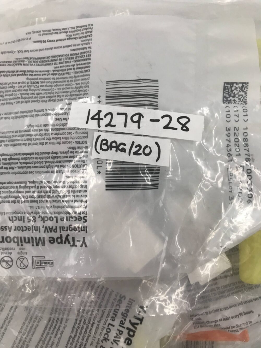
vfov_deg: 63.4
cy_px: 174
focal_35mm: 28
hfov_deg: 49.8
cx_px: 130
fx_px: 281
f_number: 1.8
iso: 25
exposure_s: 1/40
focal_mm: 3.99
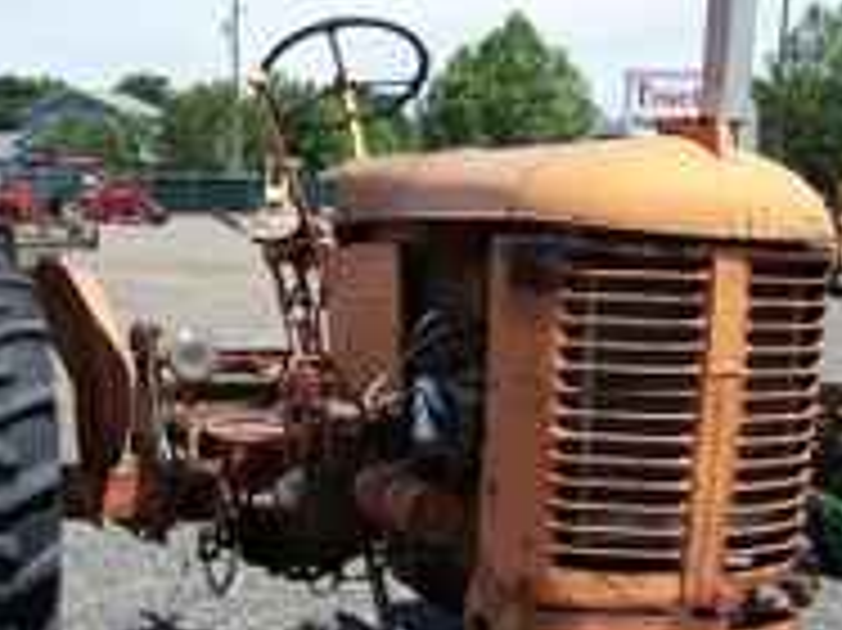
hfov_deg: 27.8
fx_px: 1702
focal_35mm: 70
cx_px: 374
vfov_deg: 20.8
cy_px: 500
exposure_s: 1/1000
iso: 80
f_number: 2.8
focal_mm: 6.3
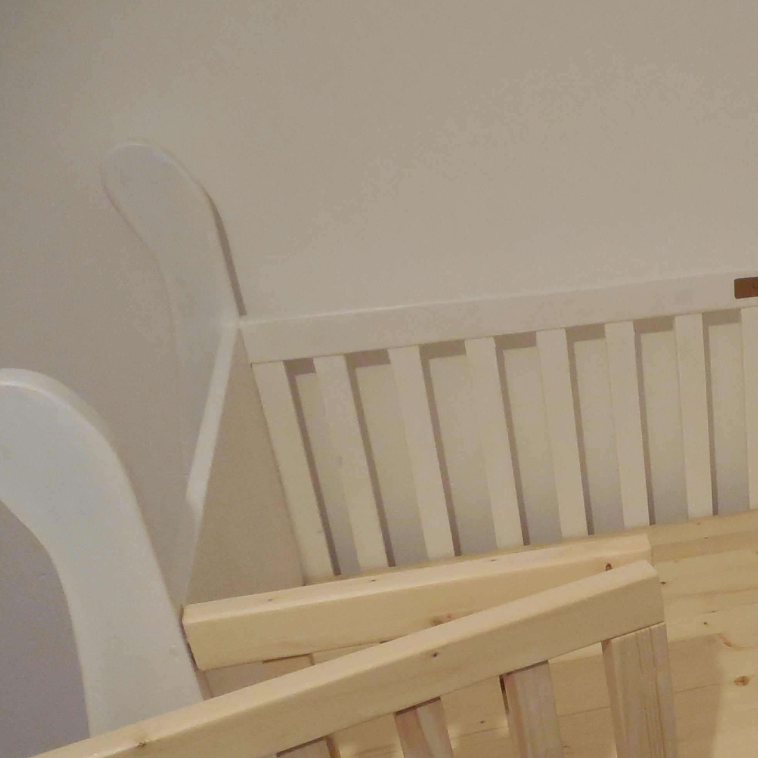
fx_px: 1288
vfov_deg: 32.0
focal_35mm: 52
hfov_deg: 29.7
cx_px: 823
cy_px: 599
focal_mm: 4.5
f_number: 3.3
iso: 800
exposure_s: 1/10
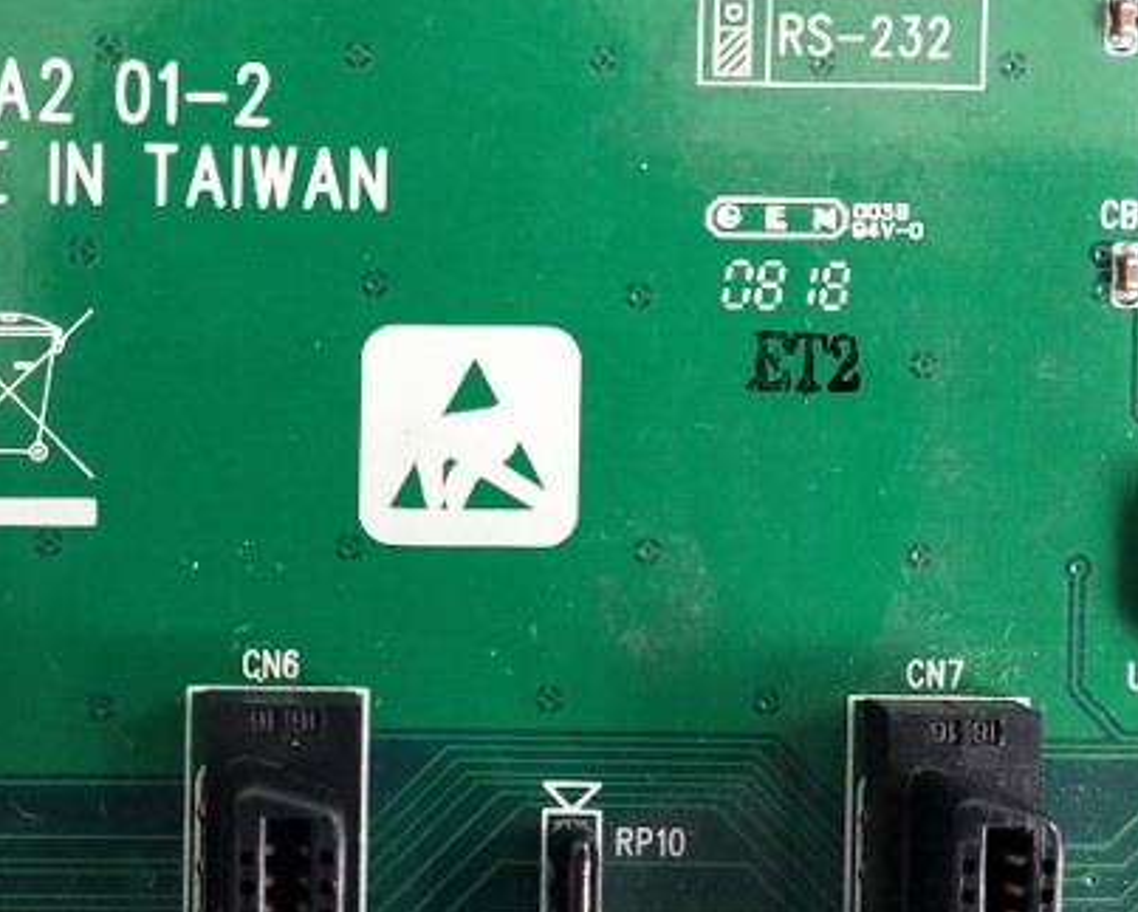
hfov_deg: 32.3
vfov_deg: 26.7
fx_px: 1921
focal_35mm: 57
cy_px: 381
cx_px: 265
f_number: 1.7
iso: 212
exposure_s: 1/33
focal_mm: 3.99
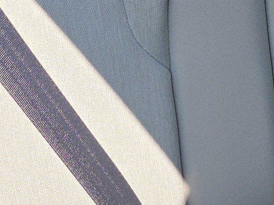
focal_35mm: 109
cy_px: 150
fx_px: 863
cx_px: 191
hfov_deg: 18.0
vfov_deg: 13.5
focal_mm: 6.3
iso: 80
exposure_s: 1/2921
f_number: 1.7
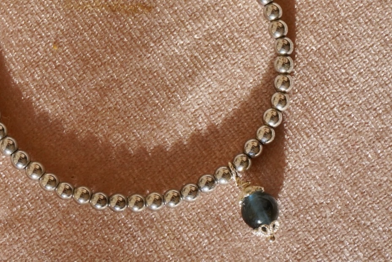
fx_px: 817
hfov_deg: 27.0
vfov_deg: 18.2
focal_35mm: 75
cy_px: 131
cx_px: 196
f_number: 11
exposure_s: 1/3200
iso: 1600
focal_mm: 50
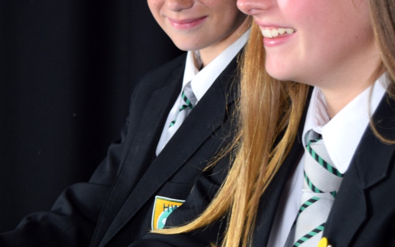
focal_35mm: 103
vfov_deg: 12.7
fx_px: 1109
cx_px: 136
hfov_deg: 20.1
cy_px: 177
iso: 400
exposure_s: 1/40
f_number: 4.2
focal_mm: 28
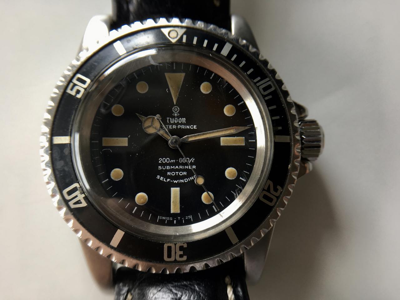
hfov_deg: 61.7
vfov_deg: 48.2
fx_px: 335
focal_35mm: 29
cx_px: 200
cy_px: 150
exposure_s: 1/50
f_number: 2.2
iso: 32
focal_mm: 4.15
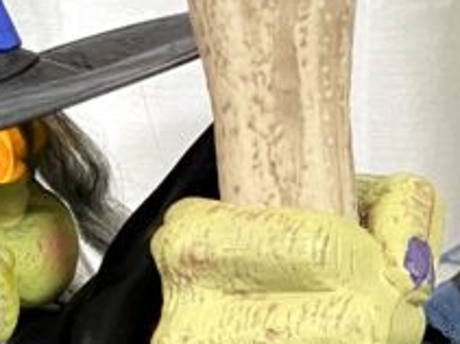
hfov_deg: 15.4
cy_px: 374
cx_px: 440
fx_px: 1673
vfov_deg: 11.6
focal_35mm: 126
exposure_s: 1/60
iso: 400
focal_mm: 4.25
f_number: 1.8
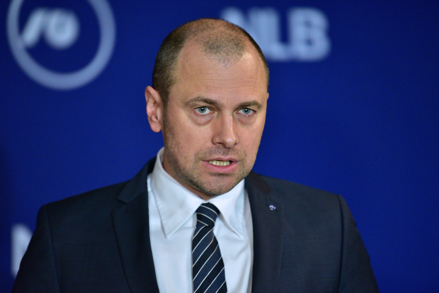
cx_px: 220
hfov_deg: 10.3
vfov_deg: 6.9
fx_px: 2440
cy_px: 146
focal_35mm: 200
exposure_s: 1/200
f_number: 2.8
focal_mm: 200
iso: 4000
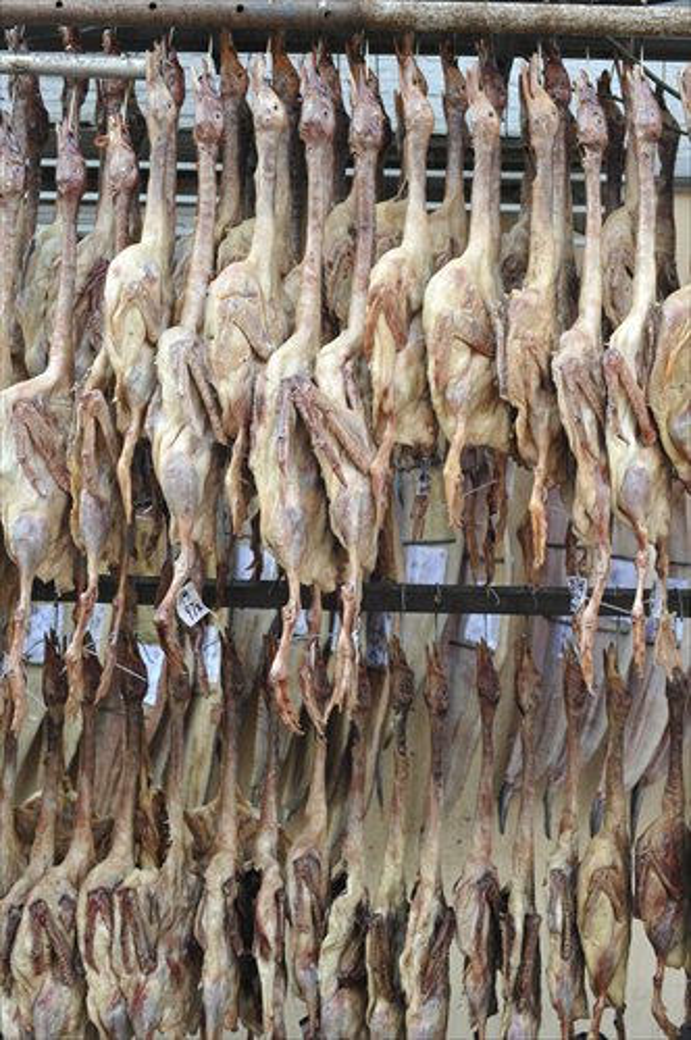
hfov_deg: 26.9
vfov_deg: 39.6
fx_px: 1443
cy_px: 520
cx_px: 346
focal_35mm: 50
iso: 800
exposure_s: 1/200
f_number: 7.1
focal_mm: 50
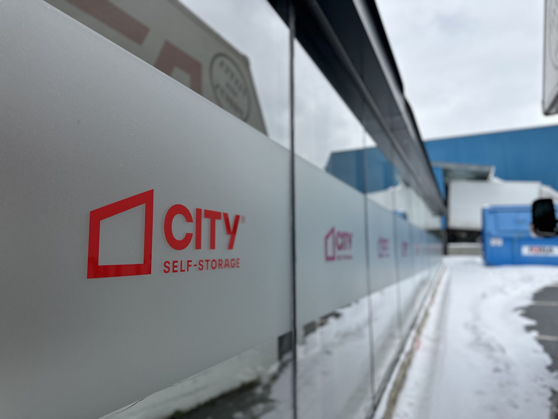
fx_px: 387
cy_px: 210
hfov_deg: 71.6
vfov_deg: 56.8
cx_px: 279
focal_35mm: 24
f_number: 1.78
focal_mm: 6.86
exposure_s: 1/1227
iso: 80
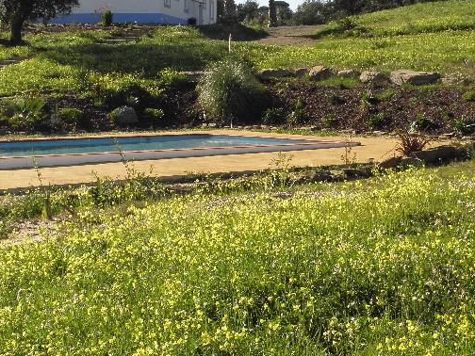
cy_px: 94
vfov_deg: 18.1
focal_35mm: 81
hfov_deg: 24.1
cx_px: 223
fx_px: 1111
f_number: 5.6
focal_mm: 9.22
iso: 64
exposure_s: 1/250
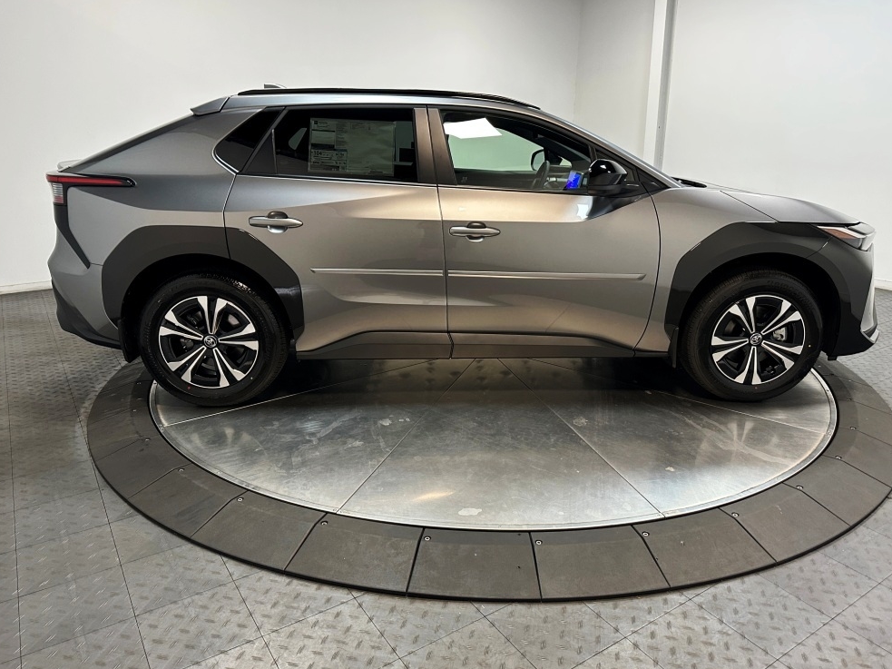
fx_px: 644
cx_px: 455
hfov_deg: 69.4
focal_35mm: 25
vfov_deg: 54.9
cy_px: 330
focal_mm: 6.86
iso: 400
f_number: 1.78
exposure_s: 1/60
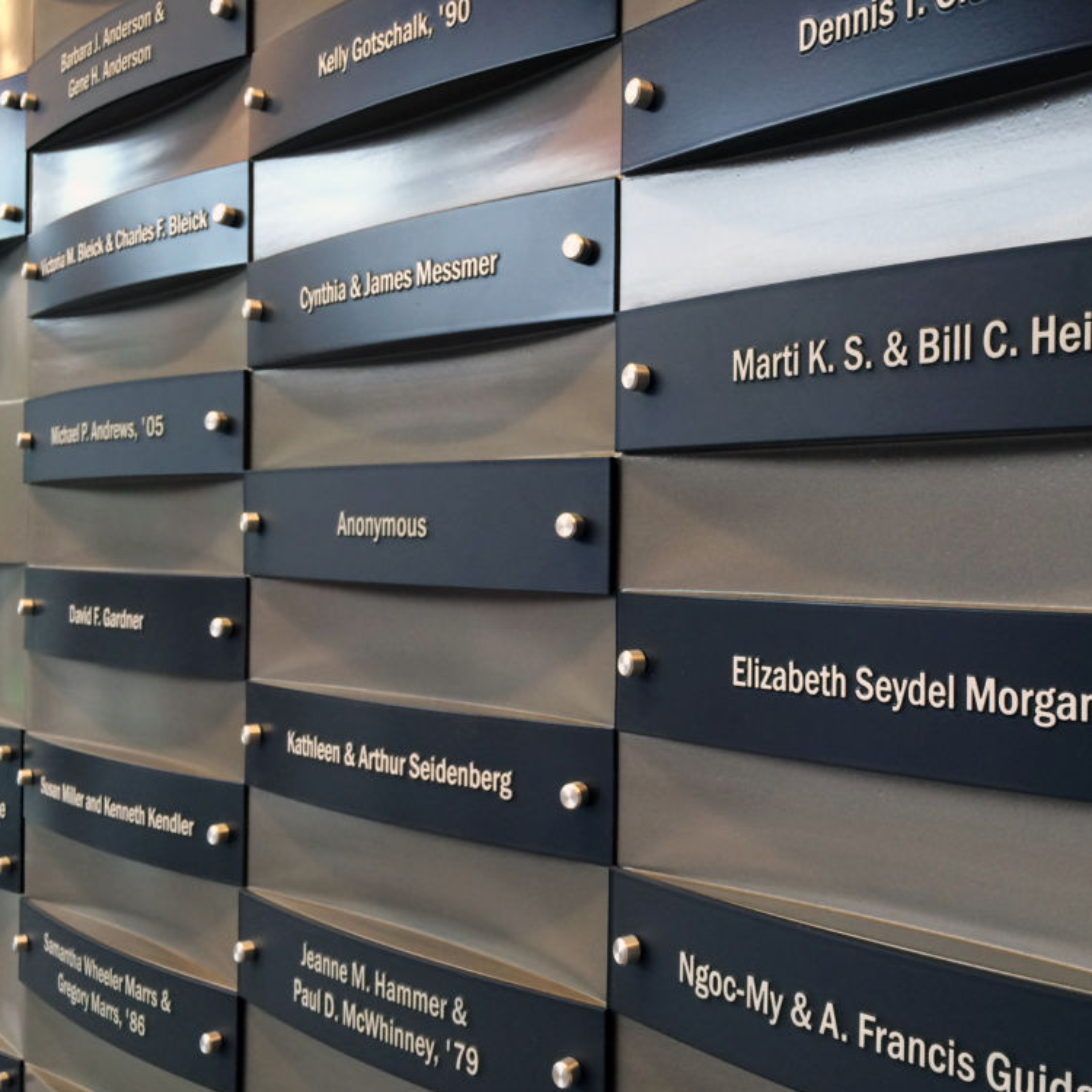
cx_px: 728
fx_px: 1249
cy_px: 547
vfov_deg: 47.2
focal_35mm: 35
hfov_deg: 46.5
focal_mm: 4.15
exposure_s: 1/30
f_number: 2.2
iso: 64
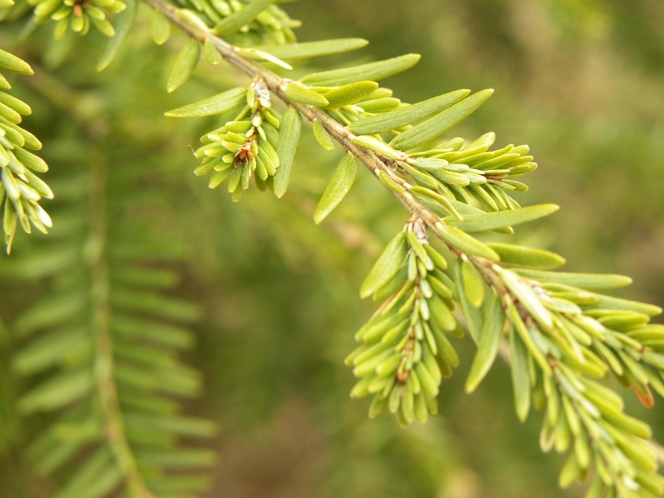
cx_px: 332
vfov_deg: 14.1
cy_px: 249
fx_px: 2014
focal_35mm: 105
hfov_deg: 18.7
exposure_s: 1/92.5
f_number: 4
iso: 64
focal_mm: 18.8
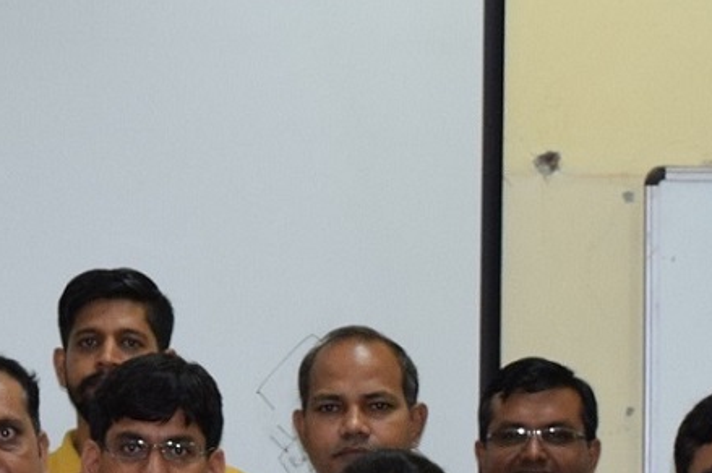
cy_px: 310
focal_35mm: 182
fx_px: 3589
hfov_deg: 11.2
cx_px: 22
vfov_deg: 7.5
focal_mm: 23
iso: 800
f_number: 5
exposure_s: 1/100
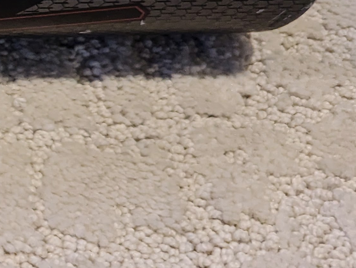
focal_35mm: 88
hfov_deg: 17.9
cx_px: -282
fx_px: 906
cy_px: -1
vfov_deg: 16.5
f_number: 1.85
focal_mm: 6.81
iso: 658
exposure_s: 1/24
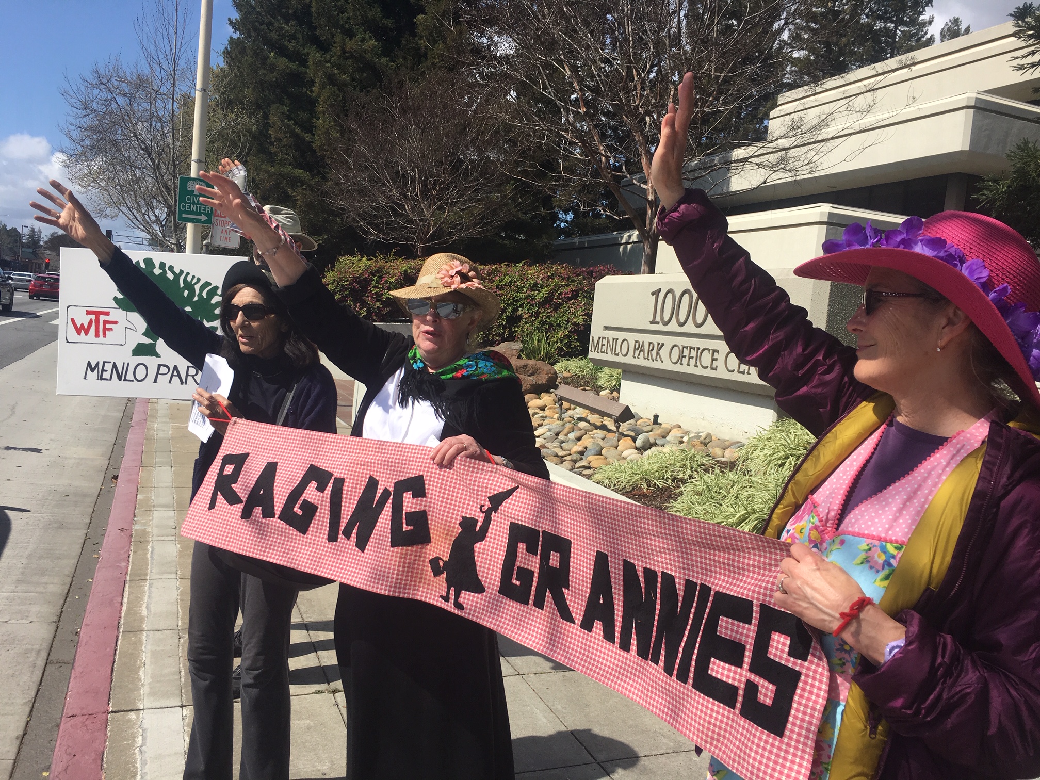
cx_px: 520
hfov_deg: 61.7
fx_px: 871
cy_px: 390
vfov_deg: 48.2
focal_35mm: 29
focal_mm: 4.15
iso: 25
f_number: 2.2
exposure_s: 1/1570
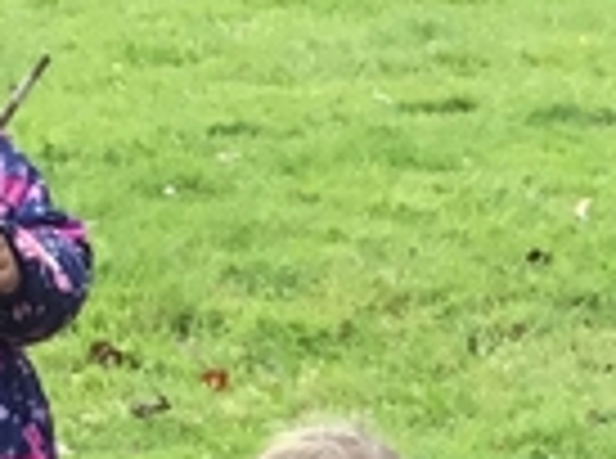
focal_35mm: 237
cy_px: 1289
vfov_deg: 5.9
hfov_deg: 8.1
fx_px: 4206
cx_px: 1075
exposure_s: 1/298
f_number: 2.4
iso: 25
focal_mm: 3.3
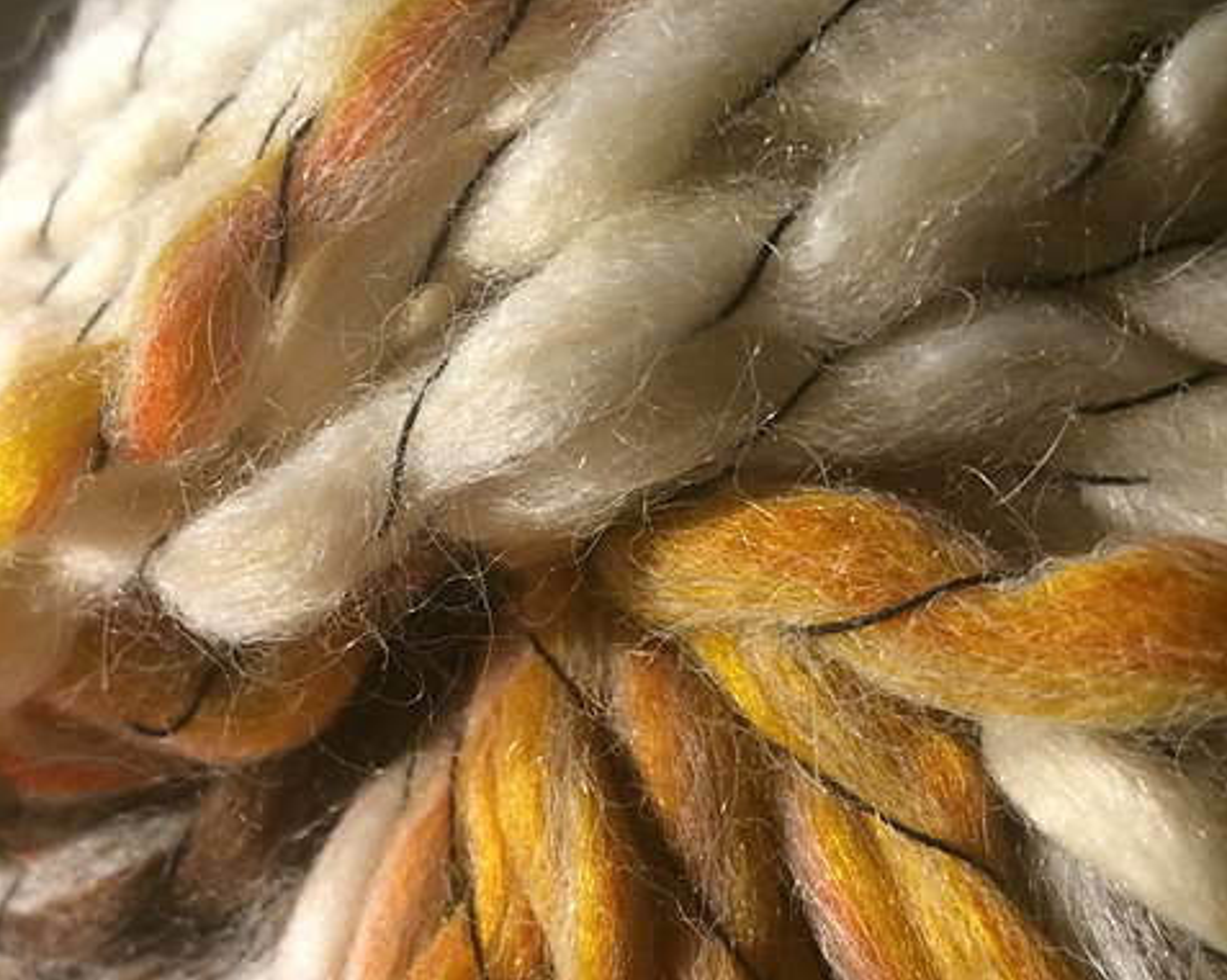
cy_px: 571
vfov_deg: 39.0
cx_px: 612
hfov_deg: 48.0
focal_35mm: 38
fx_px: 1379
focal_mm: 4.15
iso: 250
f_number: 2.2
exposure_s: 1/33
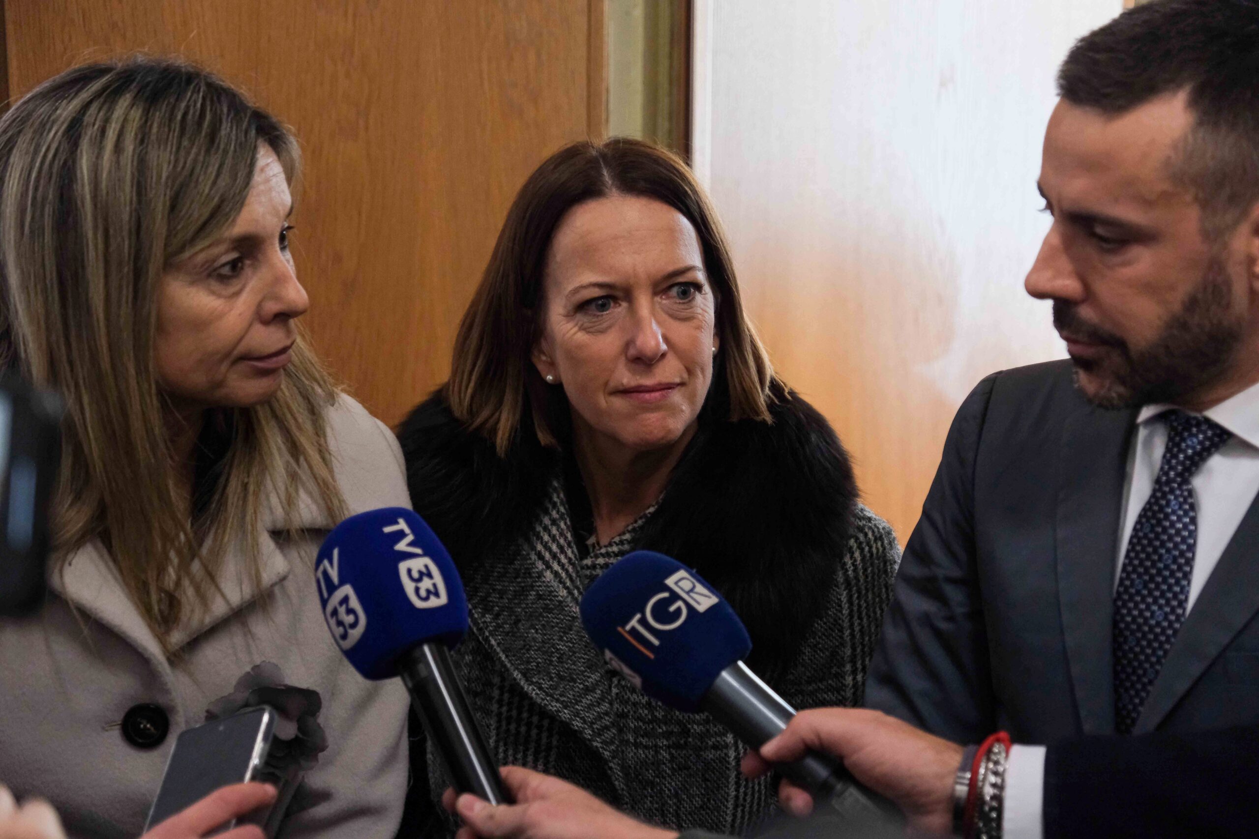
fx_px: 2903
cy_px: 420
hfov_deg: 24.5
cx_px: 630
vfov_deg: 16.5
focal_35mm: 83
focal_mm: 55
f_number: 2.8
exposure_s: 1/200
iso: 2500
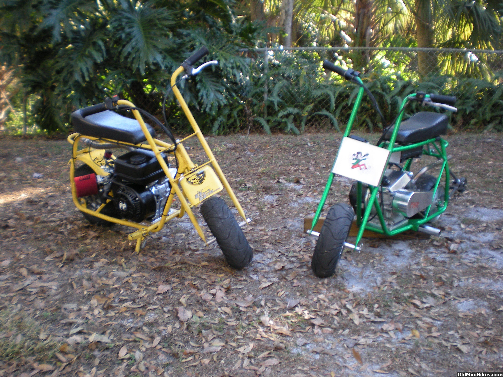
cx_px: 252
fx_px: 552
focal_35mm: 38
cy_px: 188
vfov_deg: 37.7
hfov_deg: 49.0
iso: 97
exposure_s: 1/63
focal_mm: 6.3
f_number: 3.1
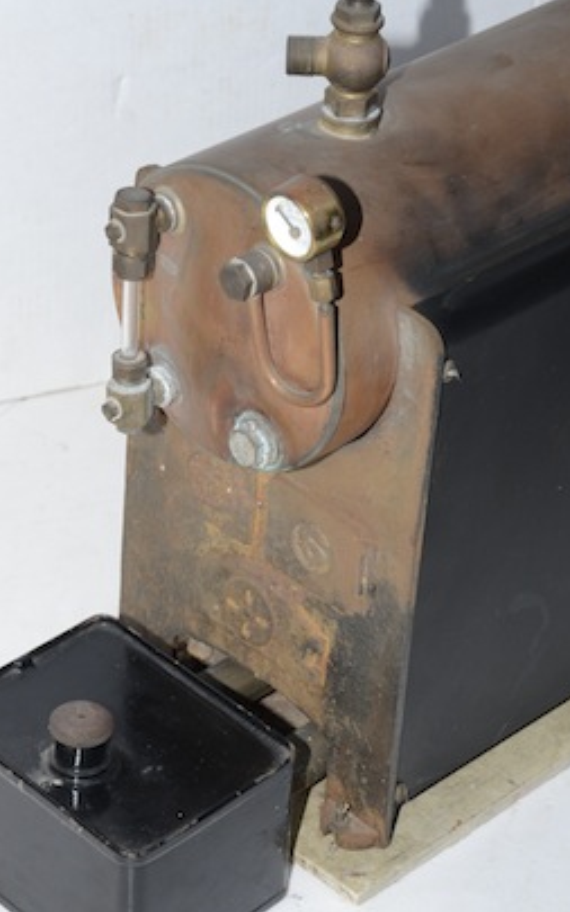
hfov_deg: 10.0
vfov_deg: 16.0
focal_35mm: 131
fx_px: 3245
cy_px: 455
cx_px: 286
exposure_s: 1/60
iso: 400
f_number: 14
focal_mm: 85
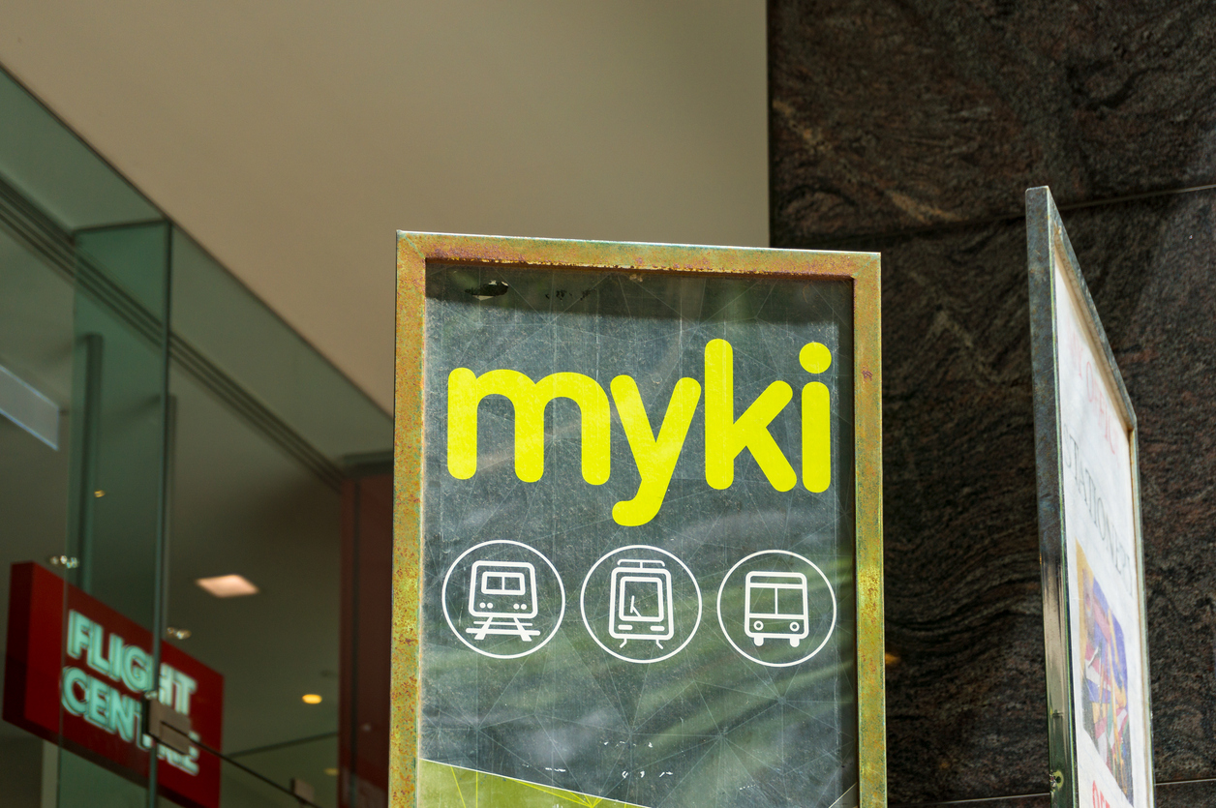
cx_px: 608
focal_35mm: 75
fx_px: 2531
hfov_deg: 27.0
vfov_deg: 18.1
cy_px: 404
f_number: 5.6
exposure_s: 1/125
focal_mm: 50
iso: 100
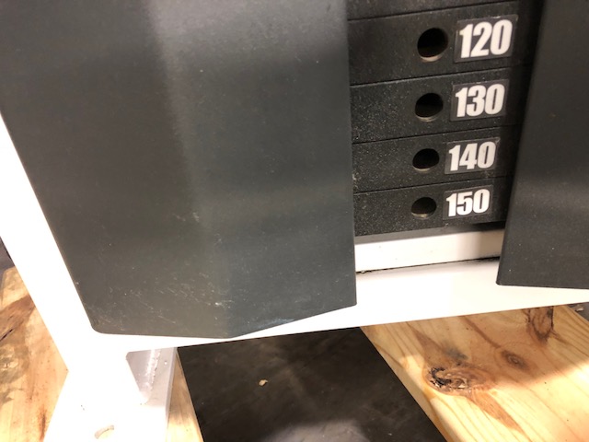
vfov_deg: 48.2
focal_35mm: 29
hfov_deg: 61.7
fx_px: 493
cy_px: 221
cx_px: 294
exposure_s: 1/6
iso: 100
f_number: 1.8
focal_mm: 3.99
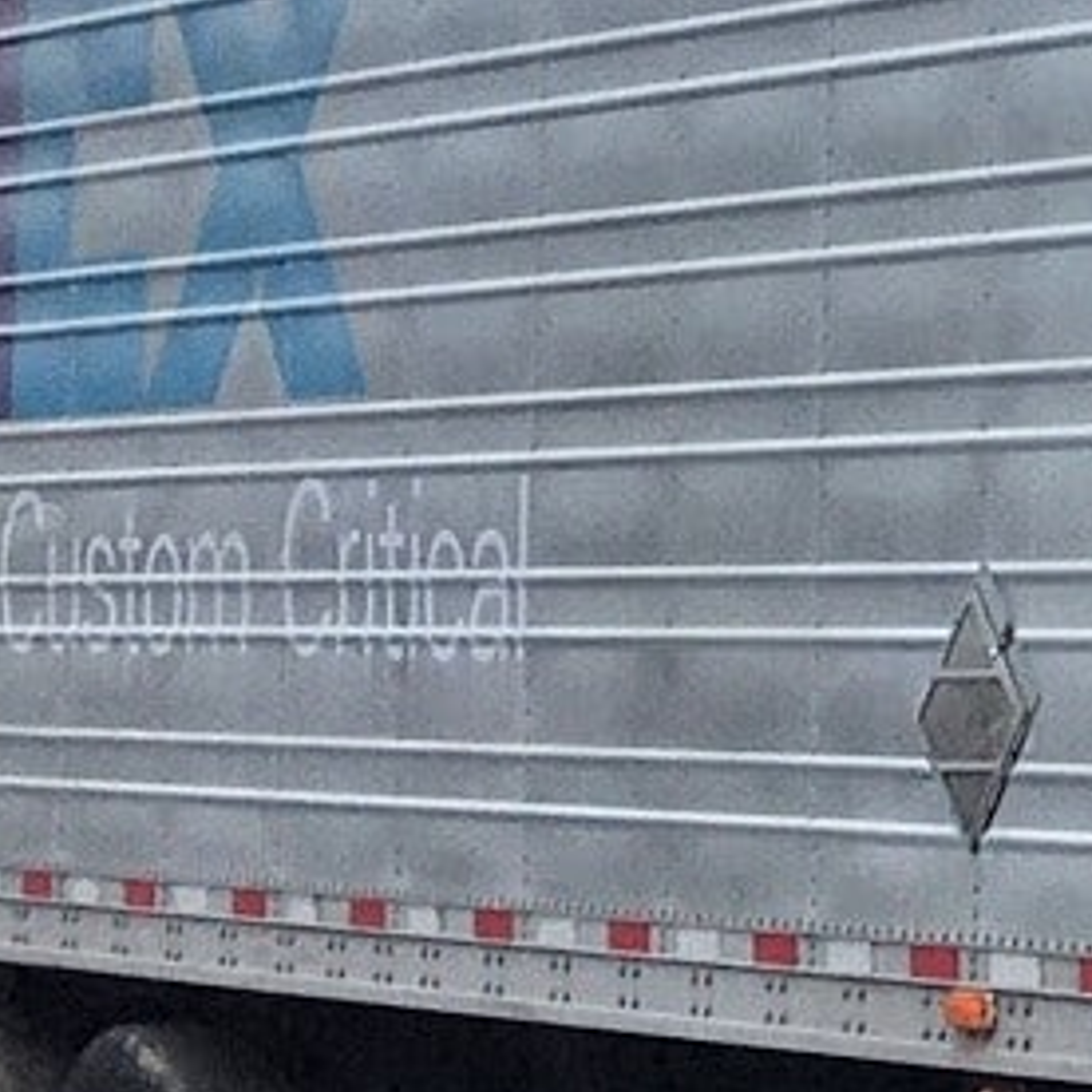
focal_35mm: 187
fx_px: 6674
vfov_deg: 9.4
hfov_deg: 8.0
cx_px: 3343
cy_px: 455
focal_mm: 4.15
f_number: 2.2
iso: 25
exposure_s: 1/884
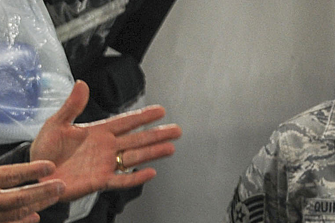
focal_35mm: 345
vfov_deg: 4.0
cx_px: -248
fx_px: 3208
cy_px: 122
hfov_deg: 5.9
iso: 800
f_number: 4
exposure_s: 1/100
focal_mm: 62
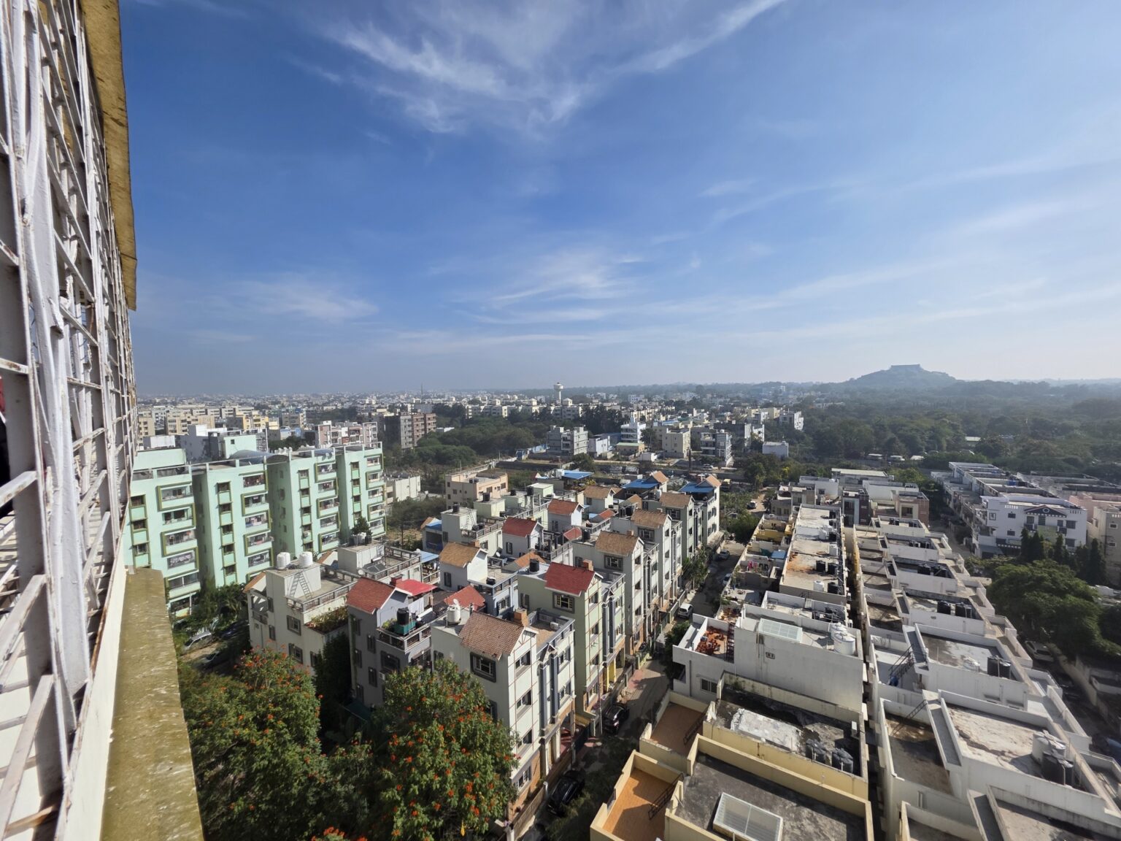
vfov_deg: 89.9
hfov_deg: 106.2
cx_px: 560
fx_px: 421
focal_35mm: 13
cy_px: 420
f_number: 1.9
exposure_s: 1/3953
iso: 40
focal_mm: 2.2
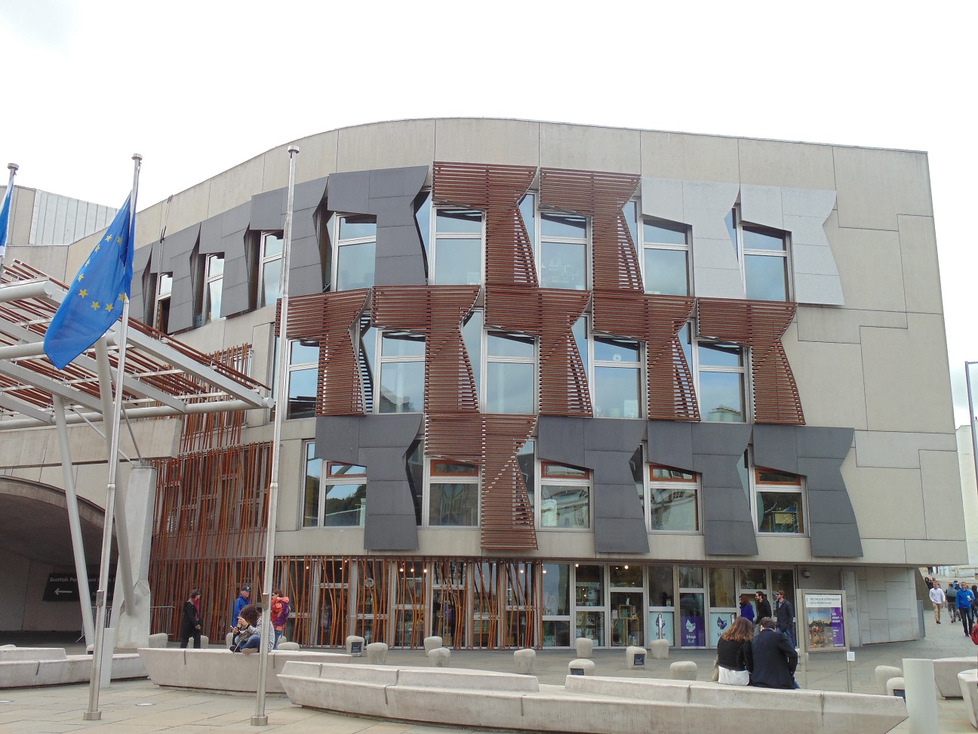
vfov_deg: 41.8
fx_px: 961
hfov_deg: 54.0
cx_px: 489
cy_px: 367
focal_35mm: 34
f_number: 3.4
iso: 80
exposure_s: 1/250
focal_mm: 6.2
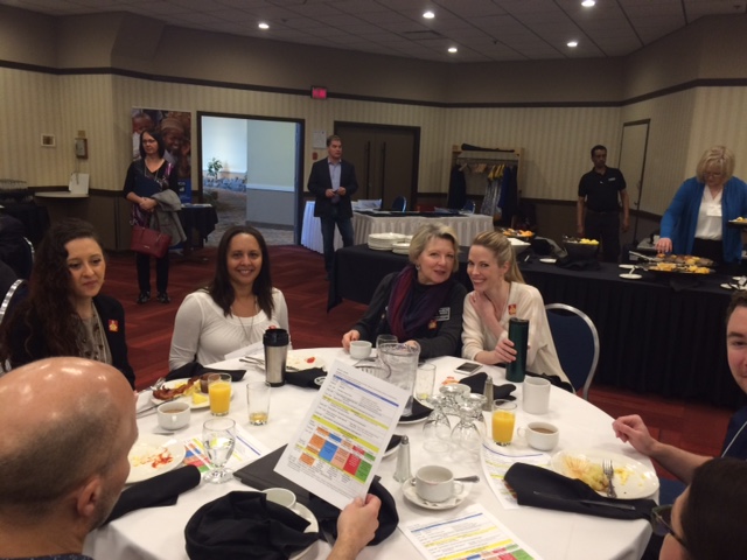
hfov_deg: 61.7
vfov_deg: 48.2
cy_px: 280
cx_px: 374
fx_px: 626
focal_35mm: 29
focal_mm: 4.15
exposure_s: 1/30
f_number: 2.2
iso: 100
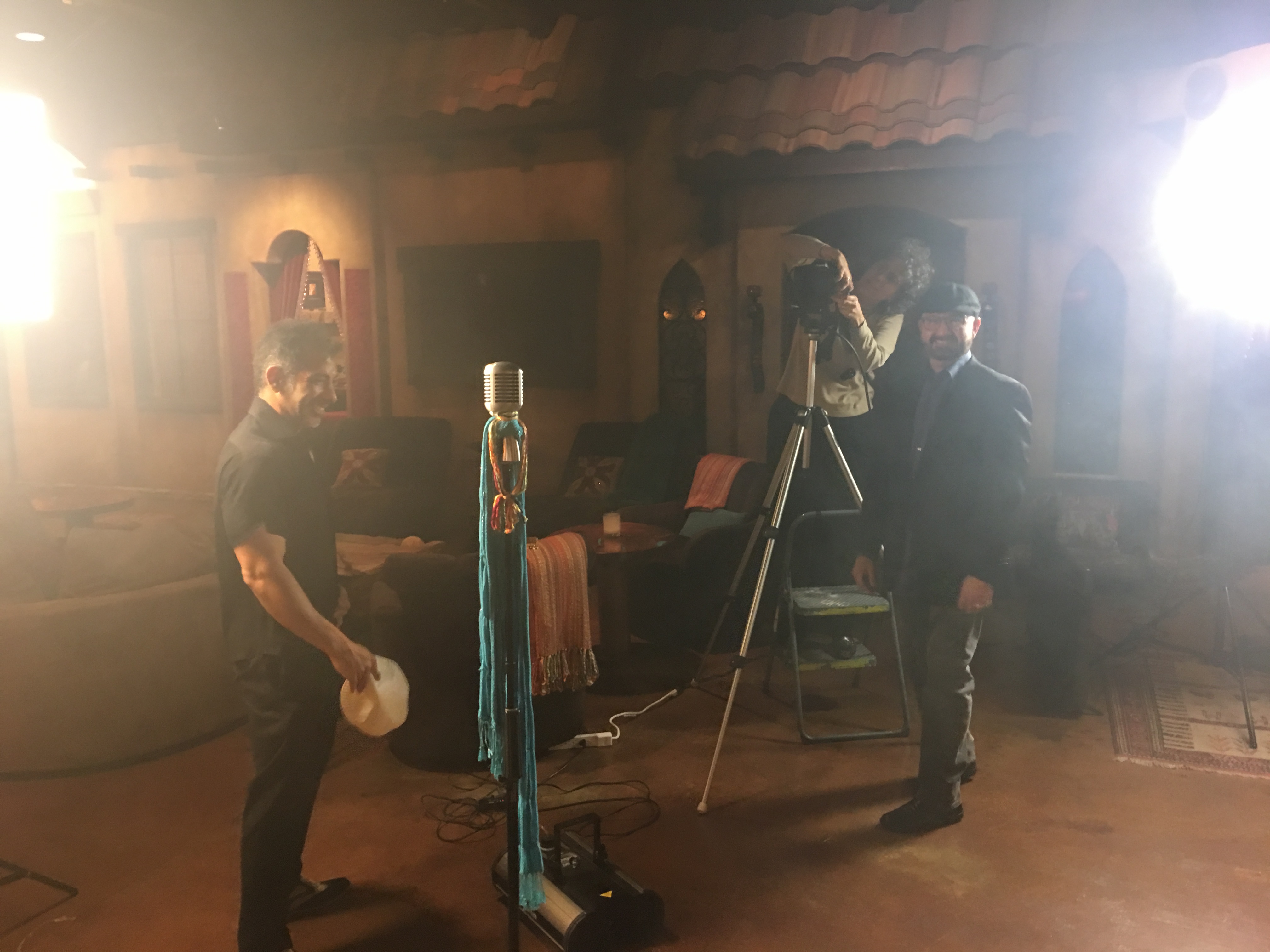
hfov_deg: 61.7
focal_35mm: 29
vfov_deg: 48.2
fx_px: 1064
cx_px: 635
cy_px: 476
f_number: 2.2
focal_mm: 4.15
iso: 80
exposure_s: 1/8
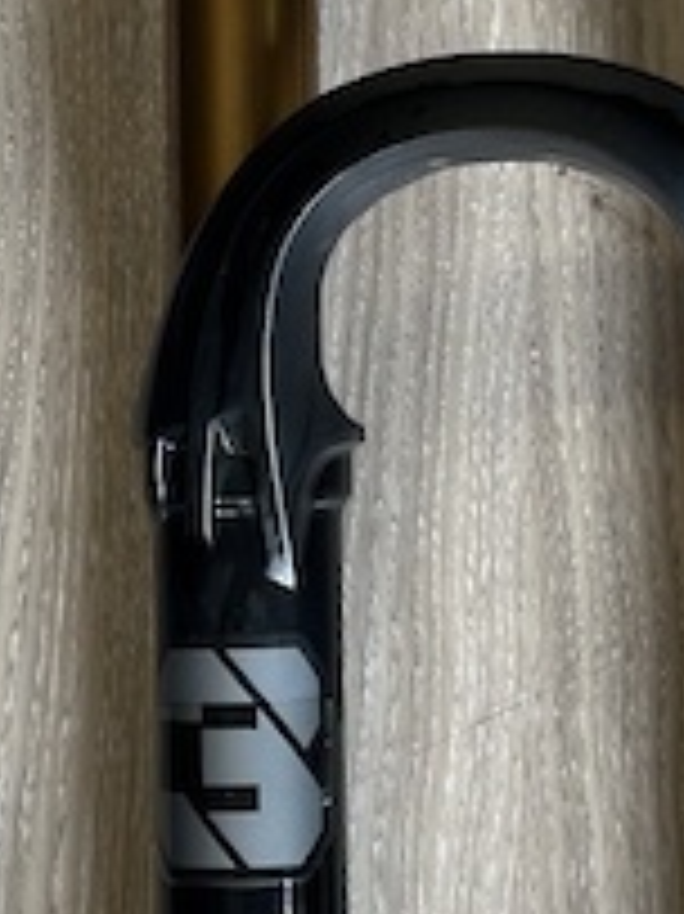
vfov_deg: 10.4
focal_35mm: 189
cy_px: 203
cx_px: 490
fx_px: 4985
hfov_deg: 7.8
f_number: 1.78
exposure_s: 1/50
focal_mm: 6.86
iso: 80
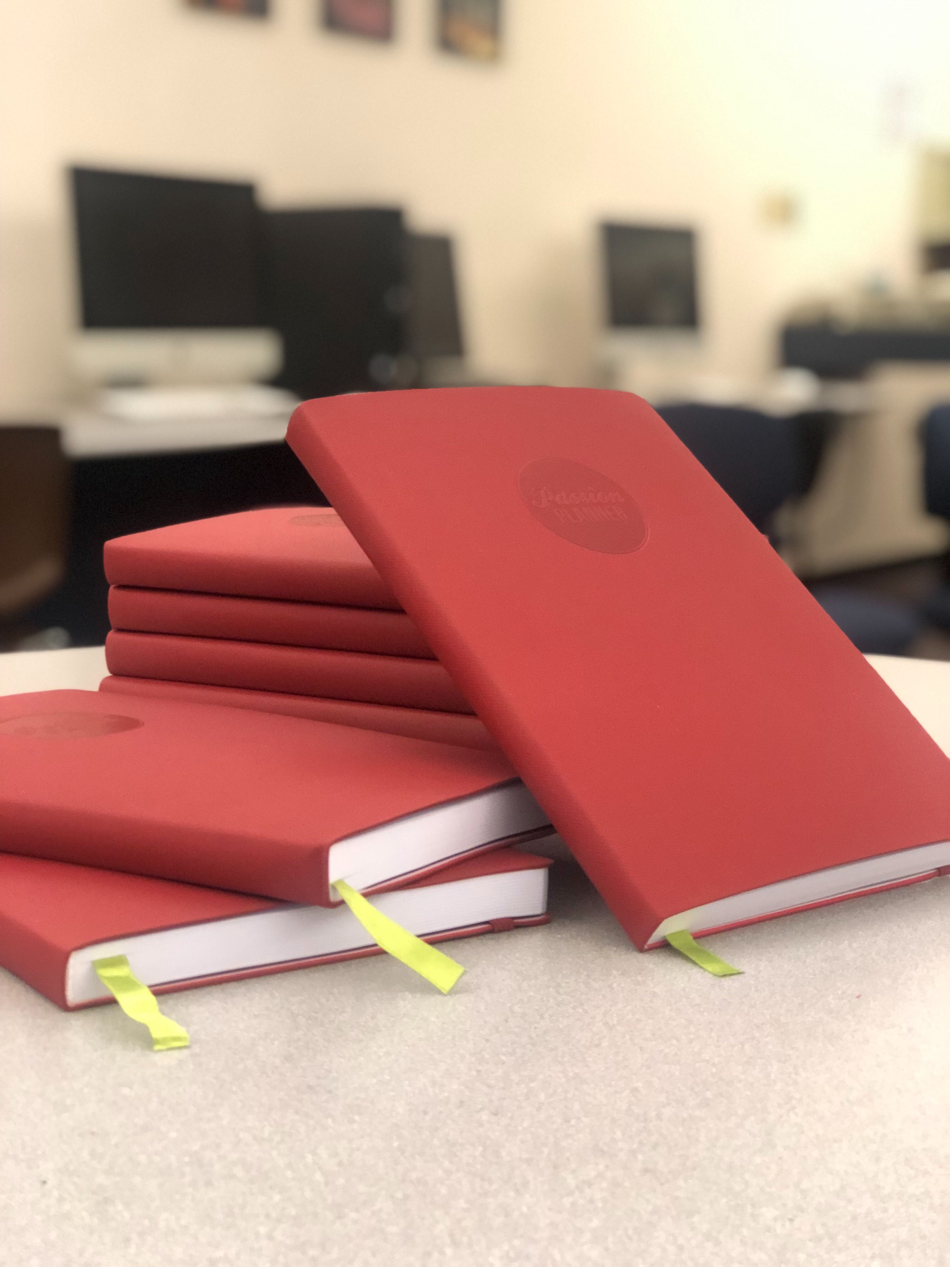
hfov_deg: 25.7
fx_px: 2086
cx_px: 475
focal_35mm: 57
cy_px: 634
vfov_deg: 33.8
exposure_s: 1/30
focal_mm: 6.6
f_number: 2.8
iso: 400
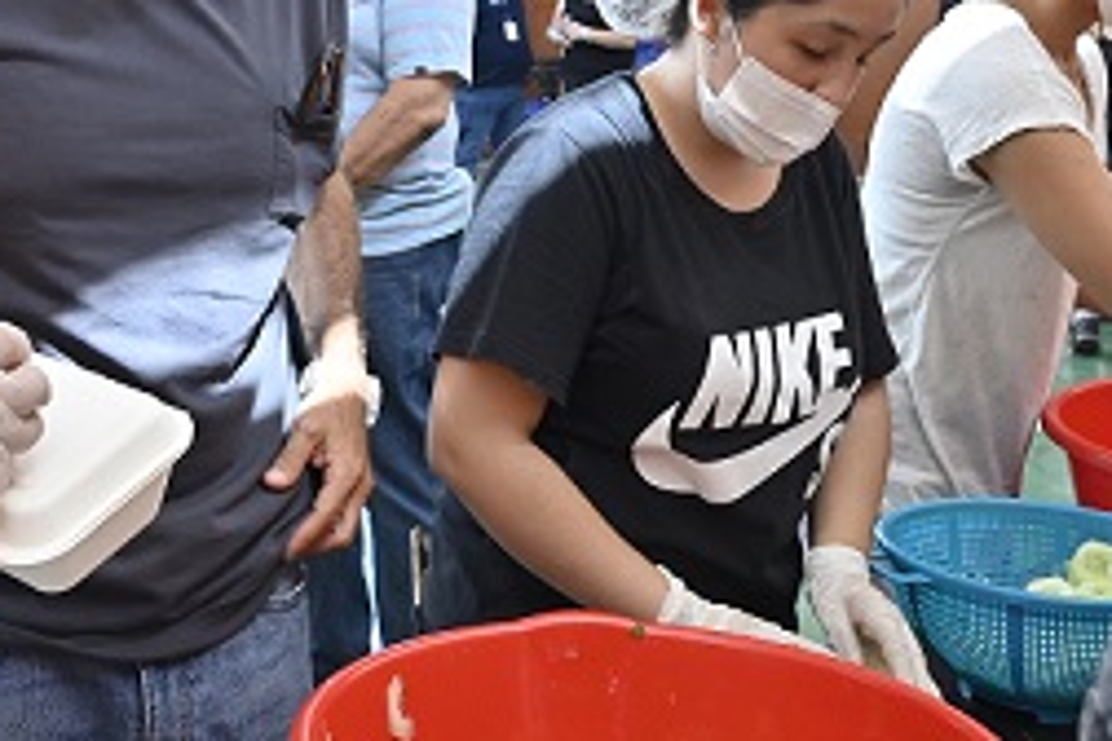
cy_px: 62
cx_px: 234
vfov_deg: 23.1
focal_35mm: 57
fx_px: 1759
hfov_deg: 34.1
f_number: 8
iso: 2000
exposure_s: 1/100
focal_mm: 29.5
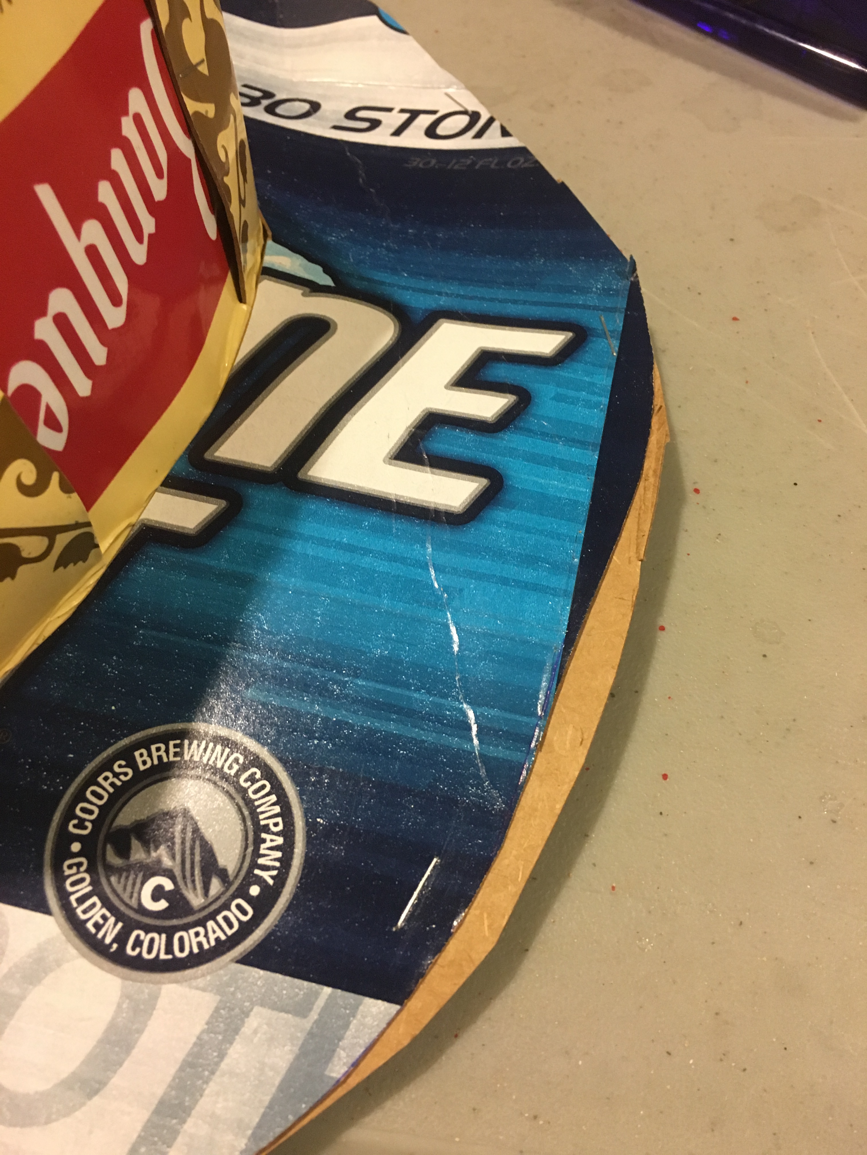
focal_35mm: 29
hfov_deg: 48.2
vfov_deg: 61.7
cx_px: 434
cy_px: 578
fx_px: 968
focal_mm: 4.15
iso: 200
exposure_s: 1/17
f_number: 2.2
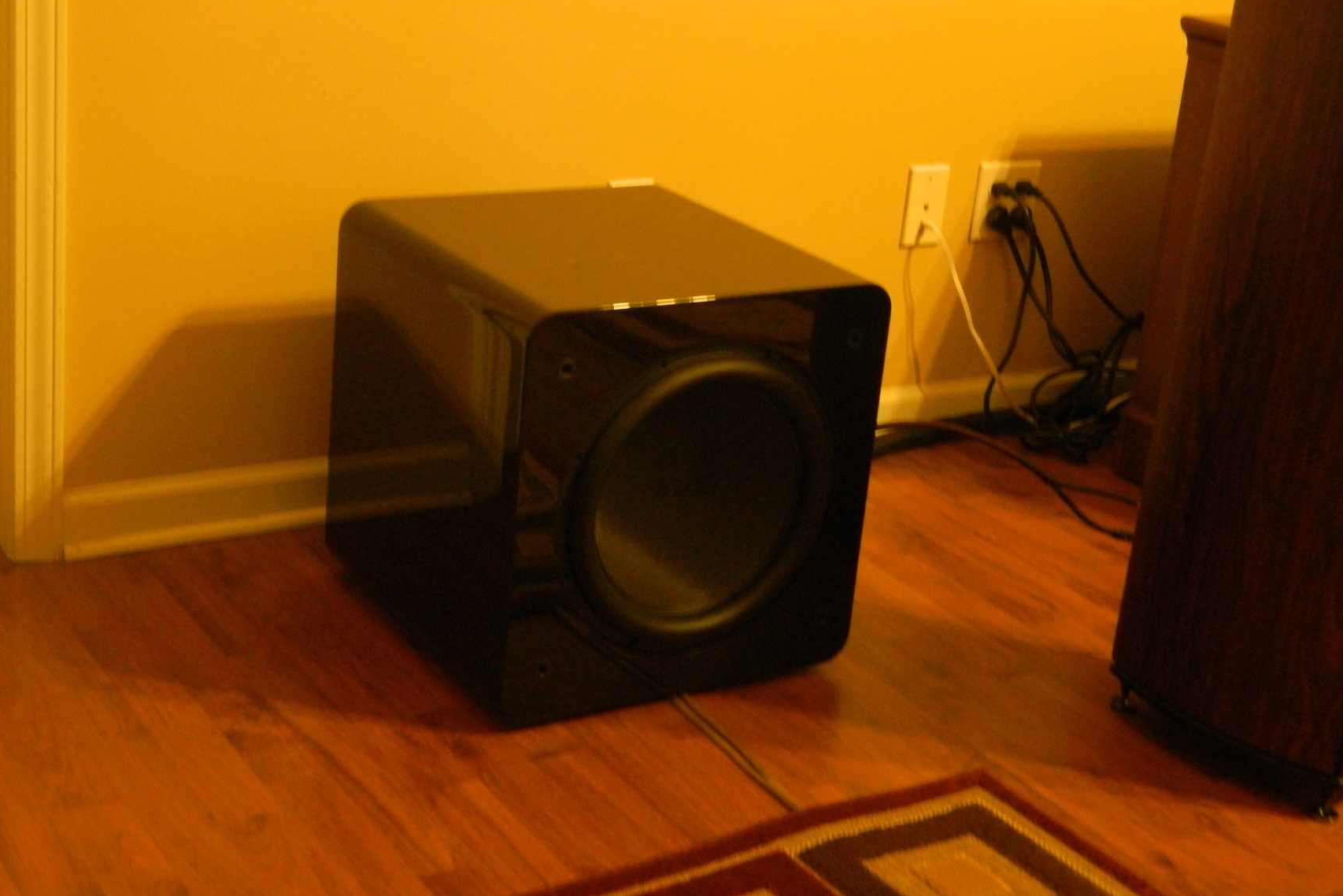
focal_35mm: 55
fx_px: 2052
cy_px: 383
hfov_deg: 36.2
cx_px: 639
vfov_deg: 24.6
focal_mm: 8.4
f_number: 3.6
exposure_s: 1/2.5
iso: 400
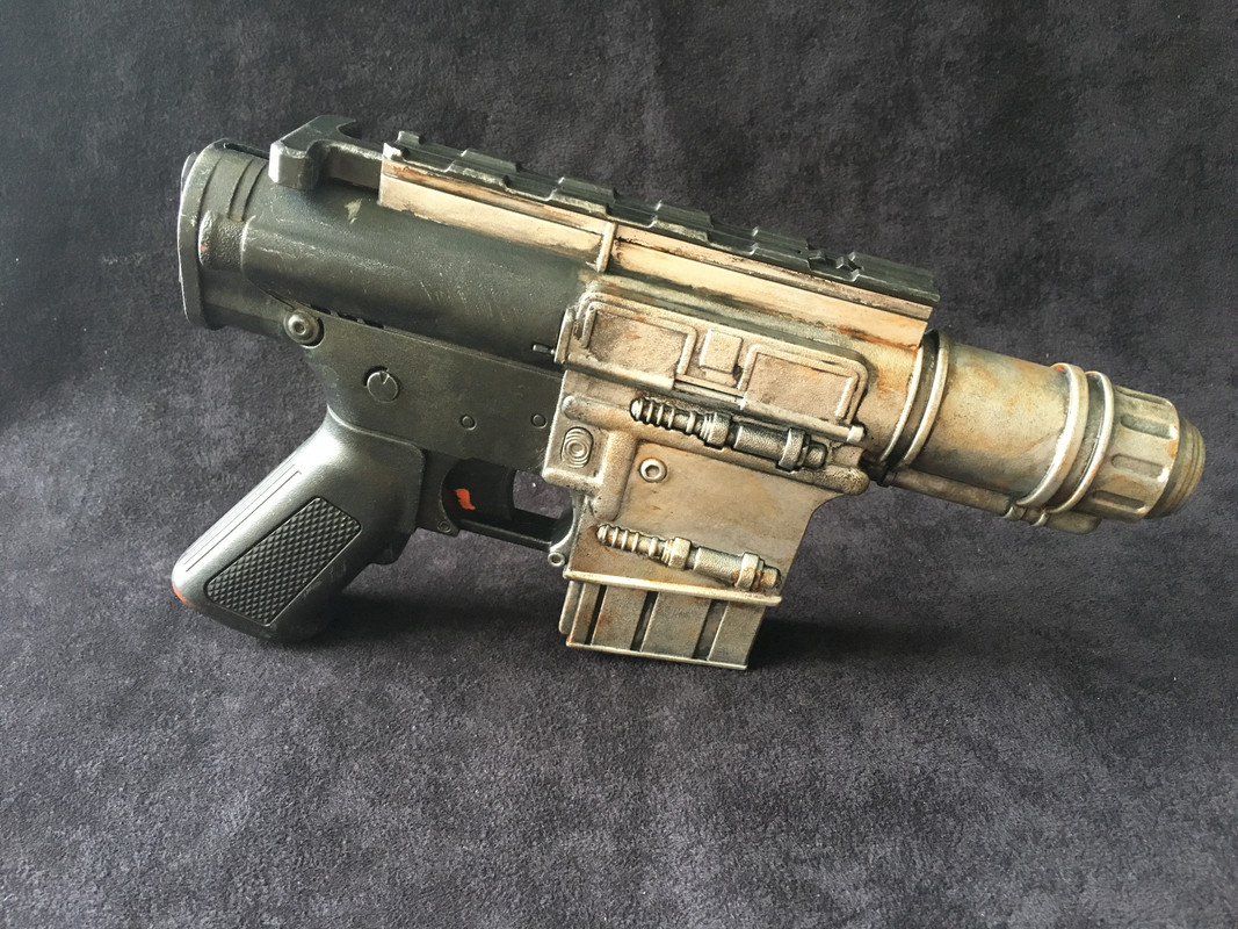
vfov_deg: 48.2
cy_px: 464
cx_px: 619
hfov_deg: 61.7
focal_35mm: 29
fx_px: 1037
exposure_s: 1/30
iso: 200
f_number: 2.2
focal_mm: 4.15
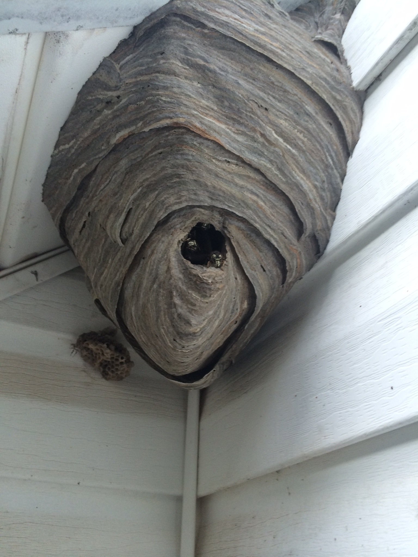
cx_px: 209
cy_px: 278
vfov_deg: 60.0
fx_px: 483
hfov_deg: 46.8
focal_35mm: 30
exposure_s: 1/120
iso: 64
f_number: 2.2
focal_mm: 4.12
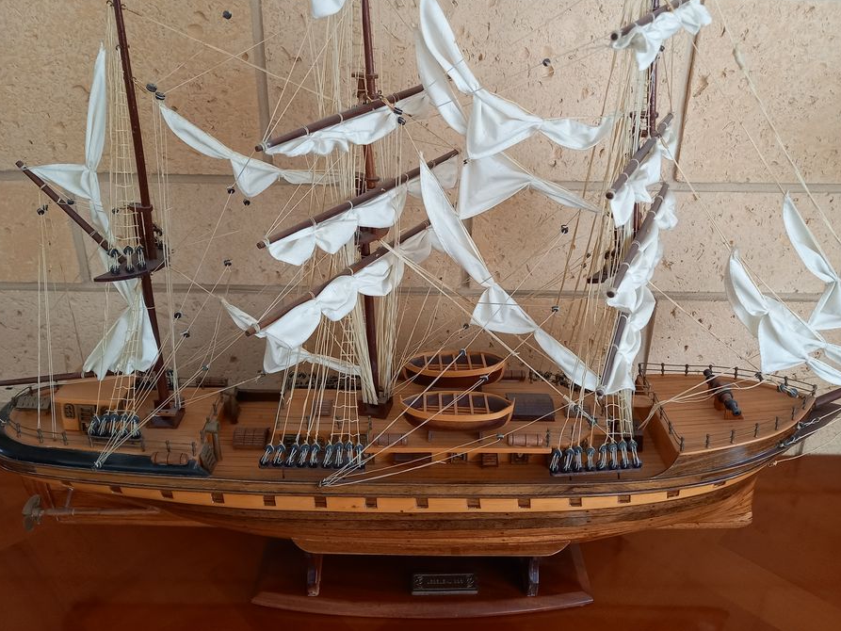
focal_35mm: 28
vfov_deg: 49.7
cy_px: 286
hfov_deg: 63.4
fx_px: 680
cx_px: 432
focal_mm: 4.65
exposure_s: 1/50
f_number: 1.8
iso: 320
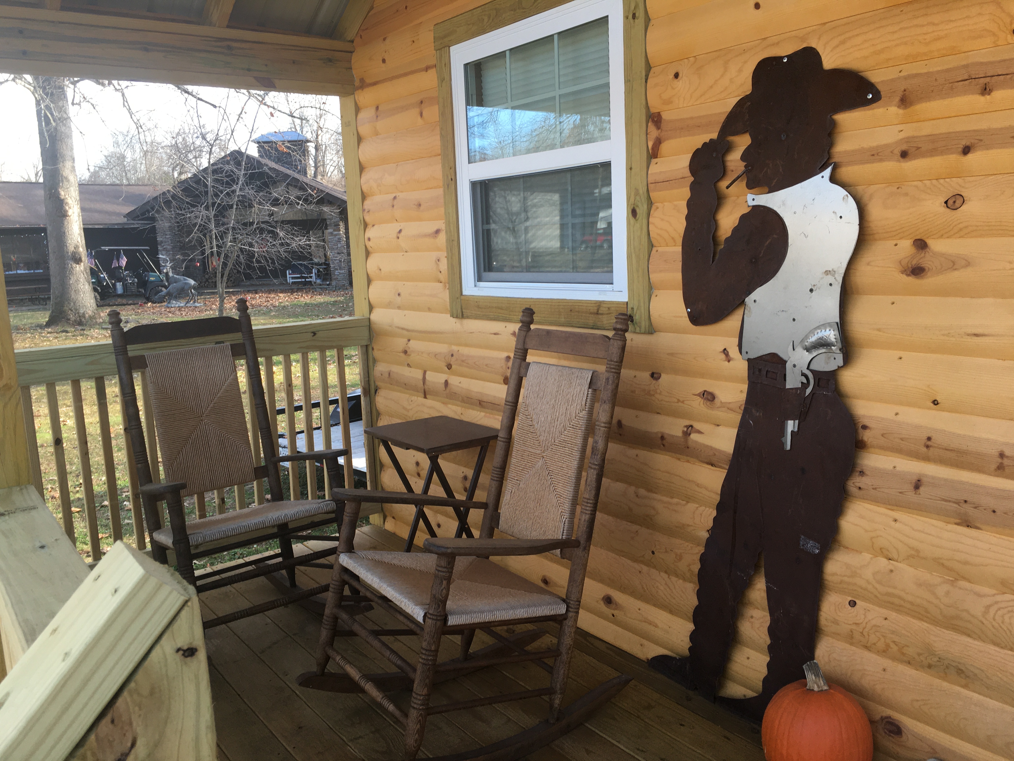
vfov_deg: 48.2
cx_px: 507
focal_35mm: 29
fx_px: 849
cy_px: 380
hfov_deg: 61.7
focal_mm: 4.15
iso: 32
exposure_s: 1/120
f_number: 2.2
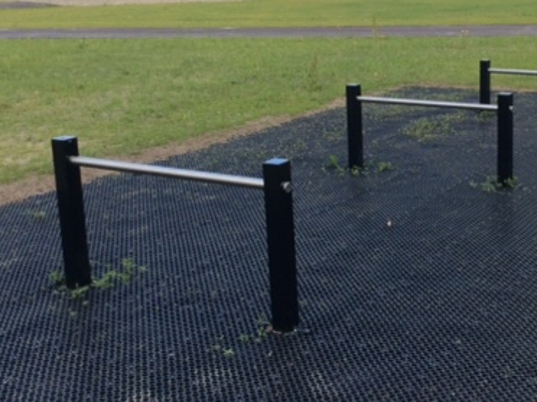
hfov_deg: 34.2
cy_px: 130
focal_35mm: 55
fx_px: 852
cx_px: 406
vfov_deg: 26.3
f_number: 2.4
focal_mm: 3.3
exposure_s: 1/510
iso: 32
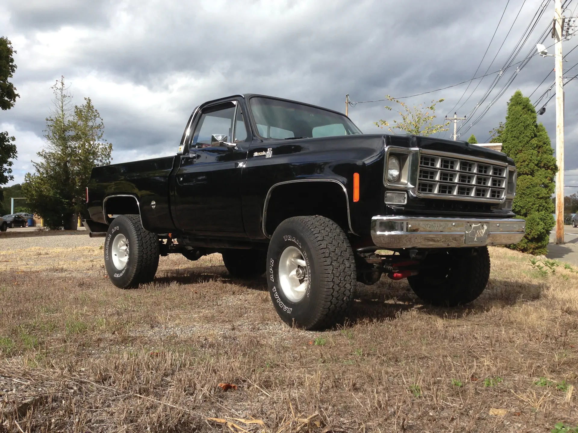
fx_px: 551
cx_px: 289
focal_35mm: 33
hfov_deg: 55.4
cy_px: 216
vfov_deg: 42.9
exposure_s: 1/809
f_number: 2.4
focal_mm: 4.13
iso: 50
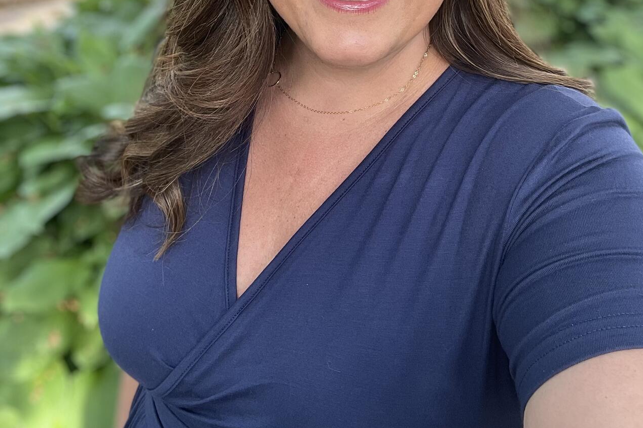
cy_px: -2
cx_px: 324
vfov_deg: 29.7
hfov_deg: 46.4
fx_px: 750
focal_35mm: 42
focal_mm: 2.71
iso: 64
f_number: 2.2
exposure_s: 1/121
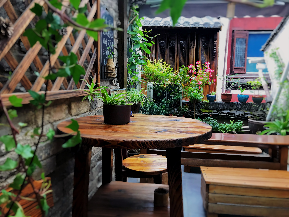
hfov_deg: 63.4
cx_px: 144
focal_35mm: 28
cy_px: 108
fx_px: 234
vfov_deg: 49.7
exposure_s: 1/33
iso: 32
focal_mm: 3.99
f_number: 1.8
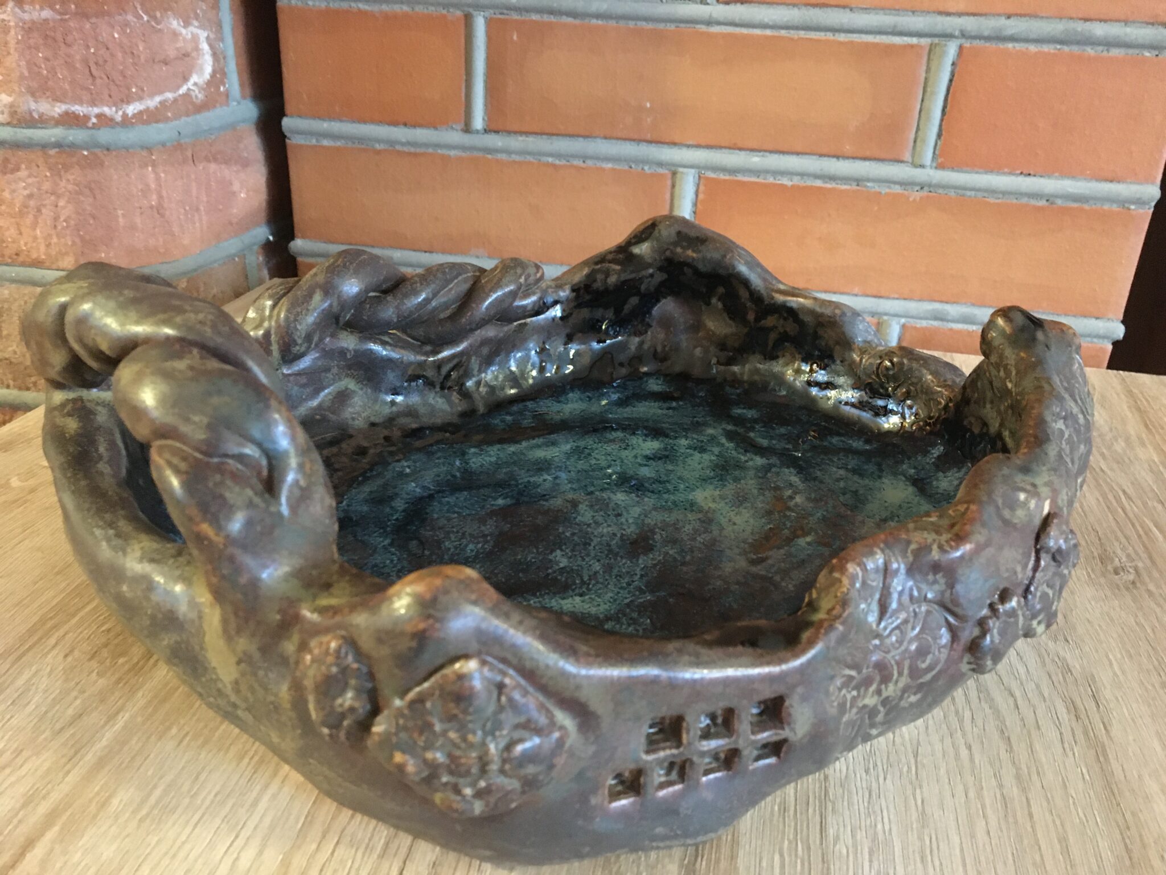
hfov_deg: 61.7
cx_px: 583
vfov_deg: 48.2
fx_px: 977
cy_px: 438
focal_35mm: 29
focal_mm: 4.15
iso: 500
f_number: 2.2
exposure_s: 1/17
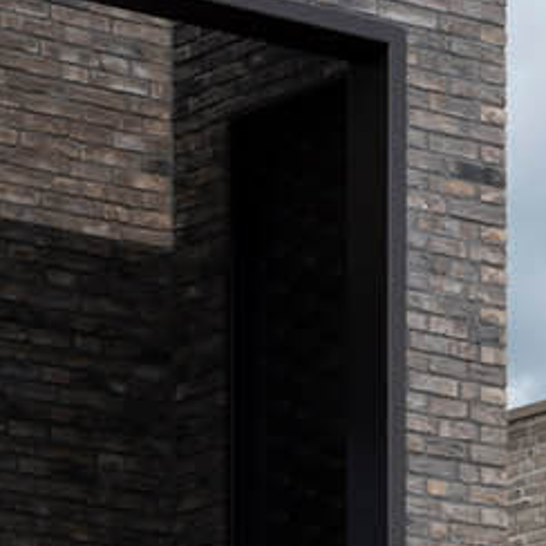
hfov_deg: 6.3
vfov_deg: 6.5
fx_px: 4747
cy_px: 952
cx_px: 1202
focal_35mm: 266
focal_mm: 45
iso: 100
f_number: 22
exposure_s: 1/30
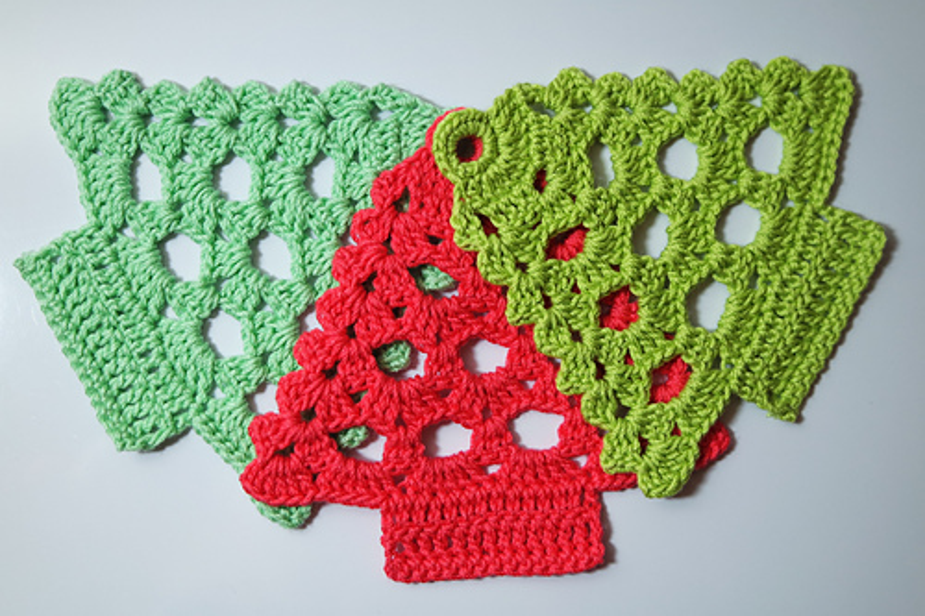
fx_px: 1053
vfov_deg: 32.6
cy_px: 308
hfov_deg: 47.4
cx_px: 462
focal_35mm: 41
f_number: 4.5
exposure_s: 1/60
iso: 200
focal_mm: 27
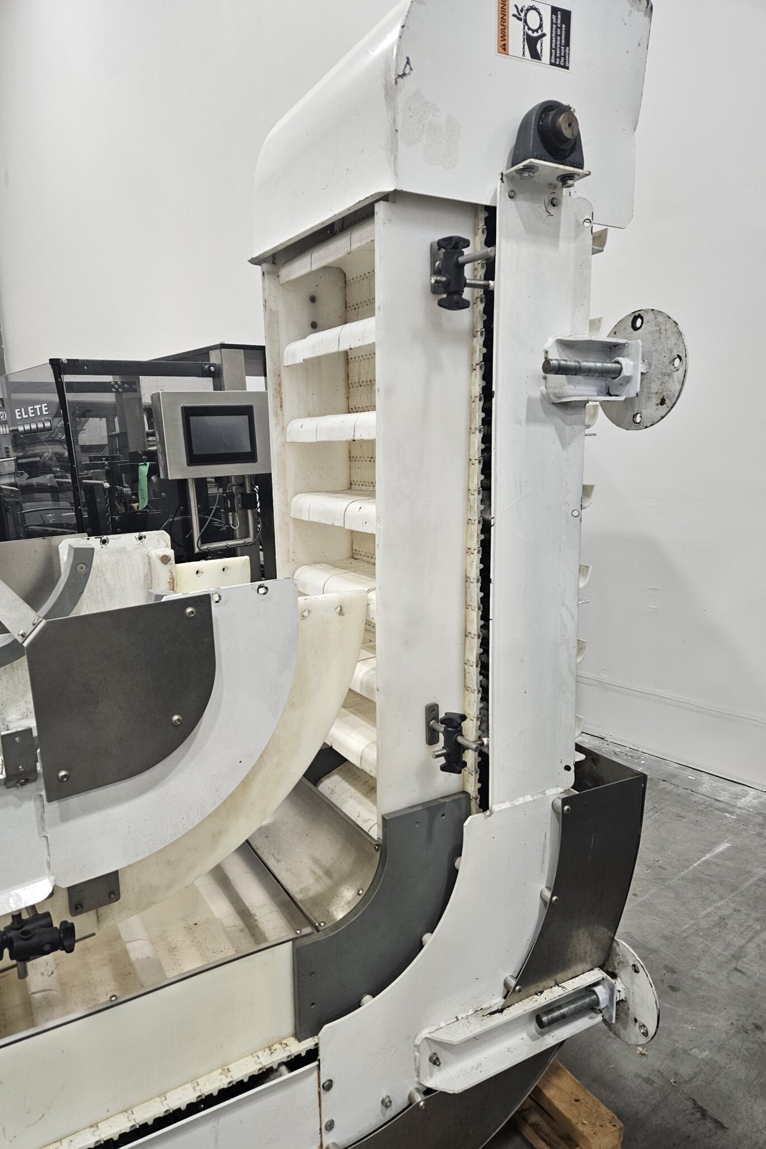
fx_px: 766
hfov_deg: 53.1
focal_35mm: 24
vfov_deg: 73.7
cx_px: 381
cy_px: 574
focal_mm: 5.4
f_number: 1.8
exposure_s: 1/120
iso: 125
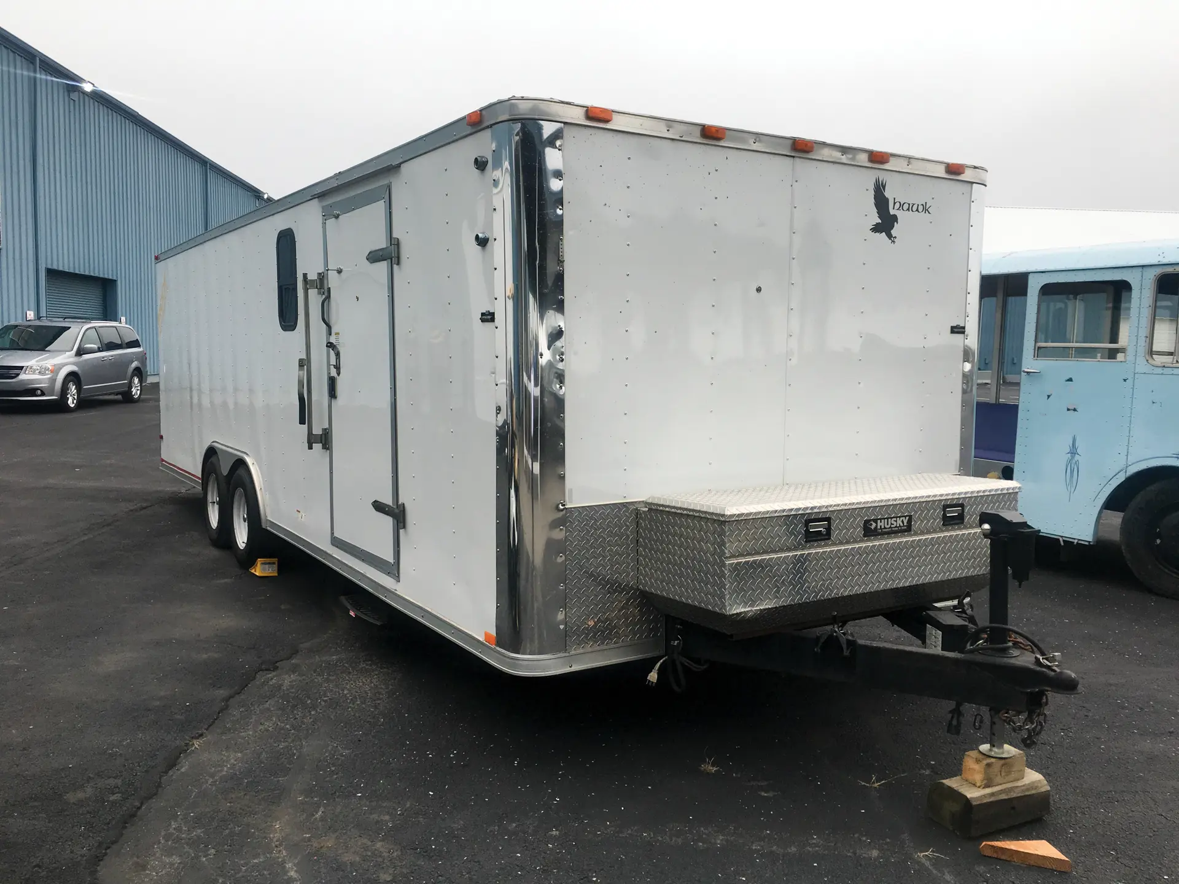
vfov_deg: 48.2
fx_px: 988
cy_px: 442
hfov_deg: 61.7
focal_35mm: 29
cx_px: 590
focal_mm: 4.15
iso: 25
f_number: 2.2
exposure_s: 1/290
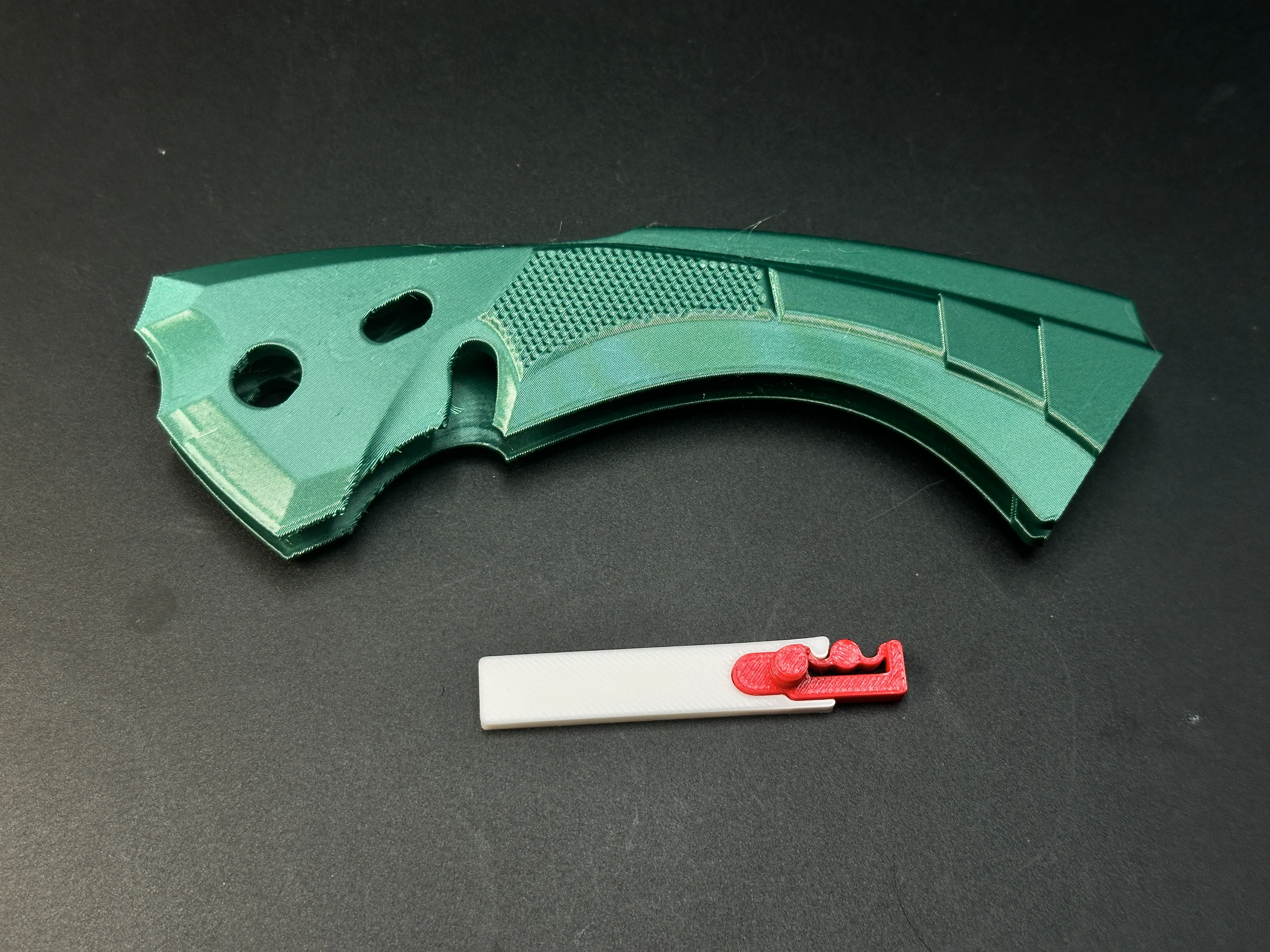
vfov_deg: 30.3
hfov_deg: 39.7
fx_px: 1761
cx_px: 635
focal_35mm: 48
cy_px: 476
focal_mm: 6.86
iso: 64
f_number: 1.78
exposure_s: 1/296
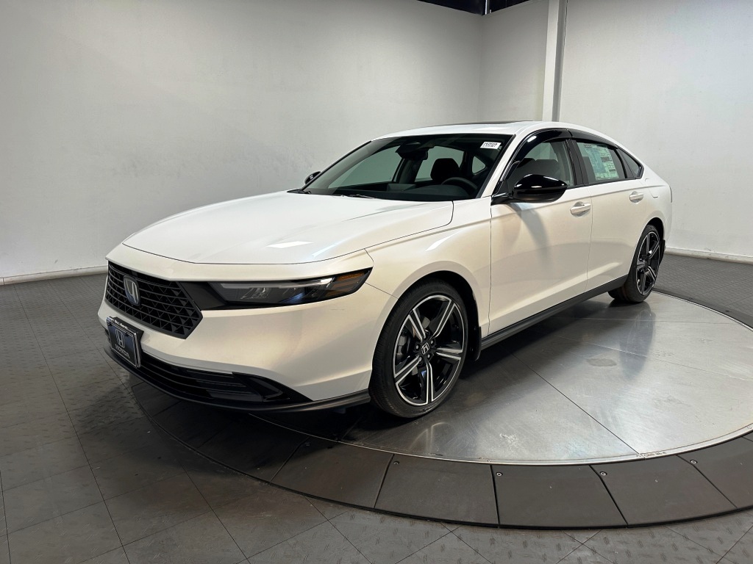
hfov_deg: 71.6
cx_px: 376
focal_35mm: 24
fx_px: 522
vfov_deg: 56.8
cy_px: 282
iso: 160
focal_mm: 6.86
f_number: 1.78
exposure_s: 1/60
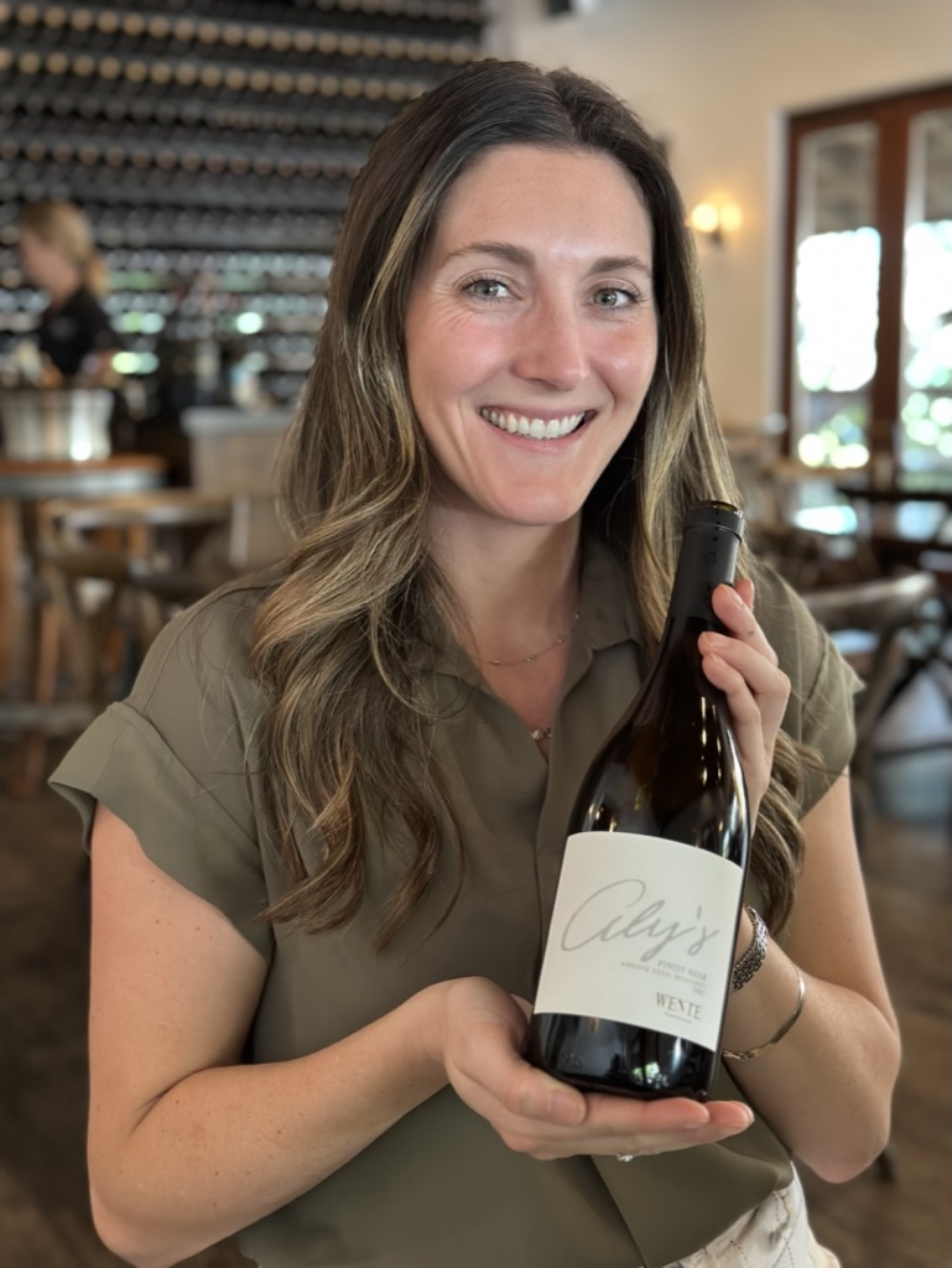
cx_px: 476
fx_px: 1759
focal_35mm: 48
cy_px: 634
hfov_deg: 30.3
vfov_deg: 39.6
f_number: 1.78
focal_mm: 6.86
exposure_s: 1/60
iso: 320
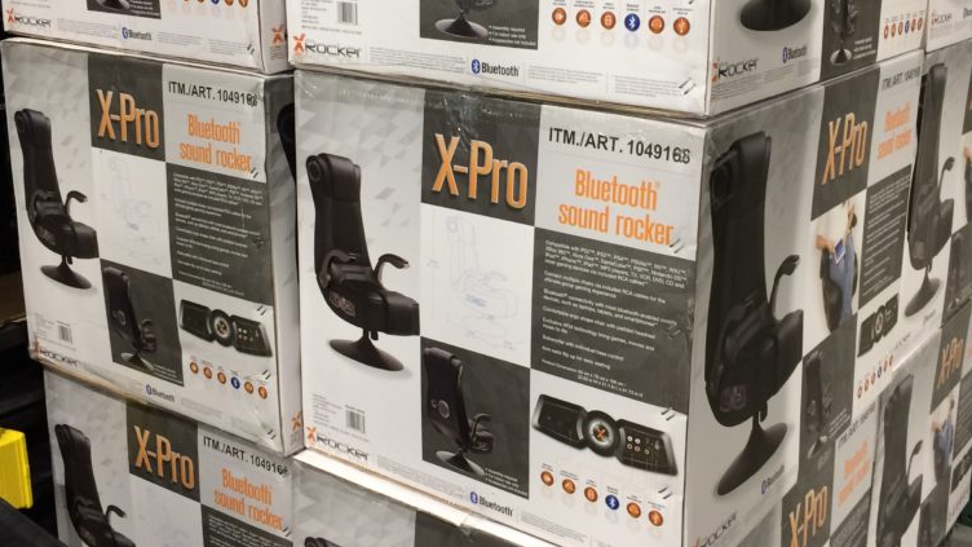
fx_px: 1108
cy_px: 184
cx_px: 482
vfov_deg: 27.5
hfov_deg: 47.4
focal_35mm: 43
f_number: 2.2
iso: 125
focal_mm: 4.15
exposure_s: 1/33
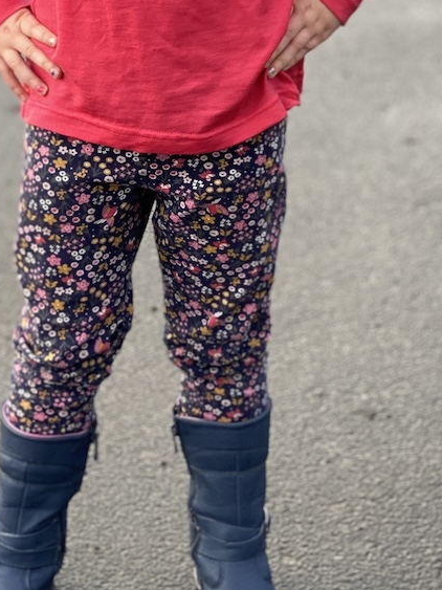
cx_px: 211
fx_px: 2095
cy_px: 20
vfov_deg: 15.8
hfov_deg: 12.0
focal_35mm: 123
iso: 32
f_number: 2
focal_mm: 6
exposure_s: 1/122
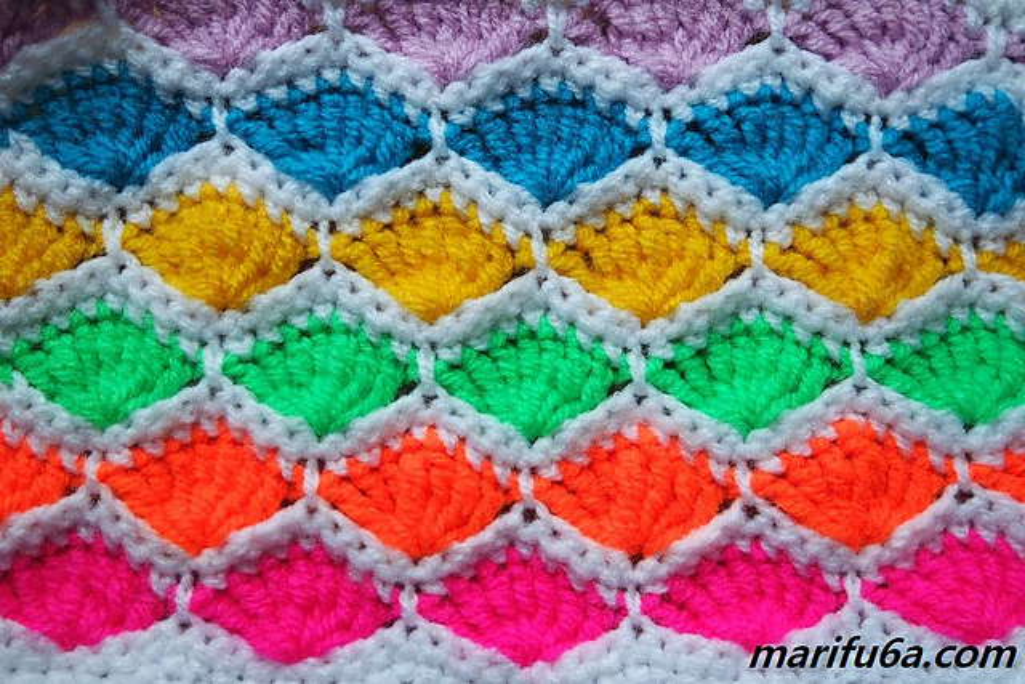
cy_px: 342
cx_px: 512
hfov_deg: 37.5
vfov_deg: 25.5
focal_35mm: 53
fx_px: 1509
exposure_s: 1/80
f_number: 5
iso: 200
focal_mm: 35
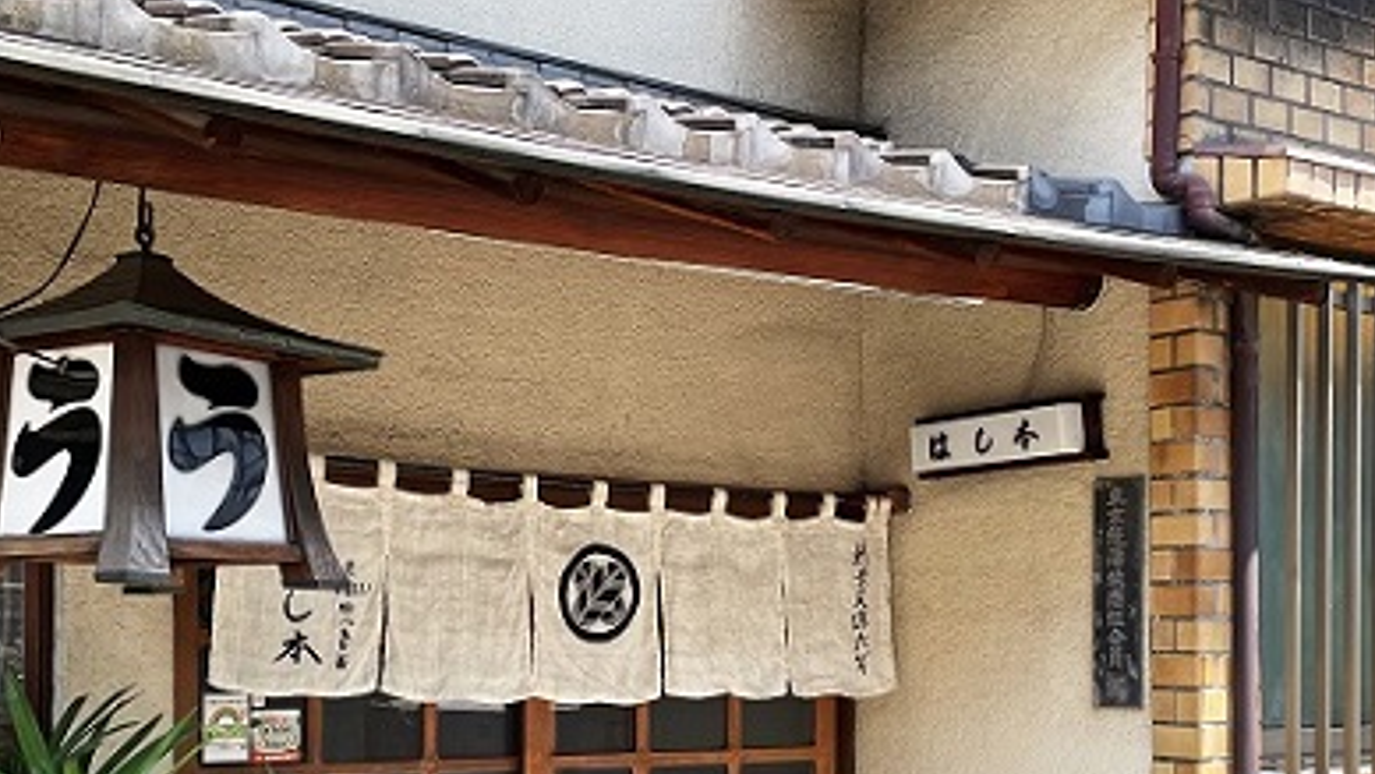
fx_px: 1860
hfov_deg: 40.5
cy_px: 666
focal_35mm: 51
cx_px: 612
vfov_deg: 23.0
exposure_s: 1/380
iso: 32
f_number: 1.6
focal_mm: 4.2
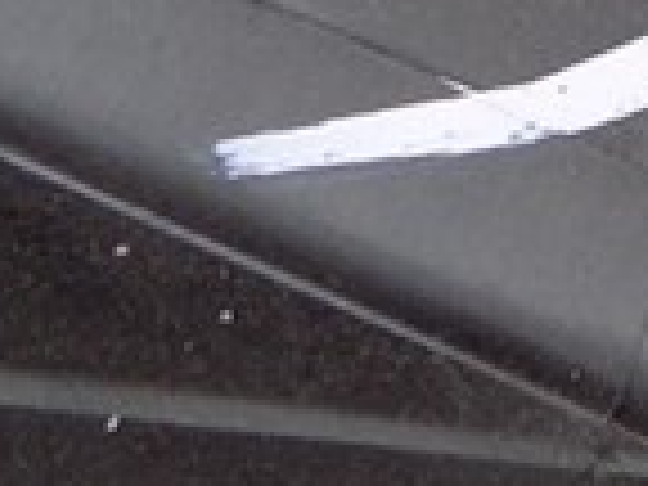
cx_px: 968
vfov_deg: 12.6
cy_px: -504
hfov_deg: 17.4
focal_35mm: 102
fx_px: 1909
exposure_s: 1/30
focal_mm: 4
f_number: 3.1
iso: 140
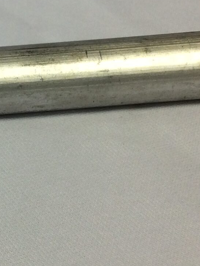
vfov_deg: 17.6
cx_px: -52
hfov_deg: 12.8
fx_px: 862
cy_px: 116
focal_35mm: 112
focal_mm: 3.3
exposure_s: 1/60
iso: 50
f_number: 2.4
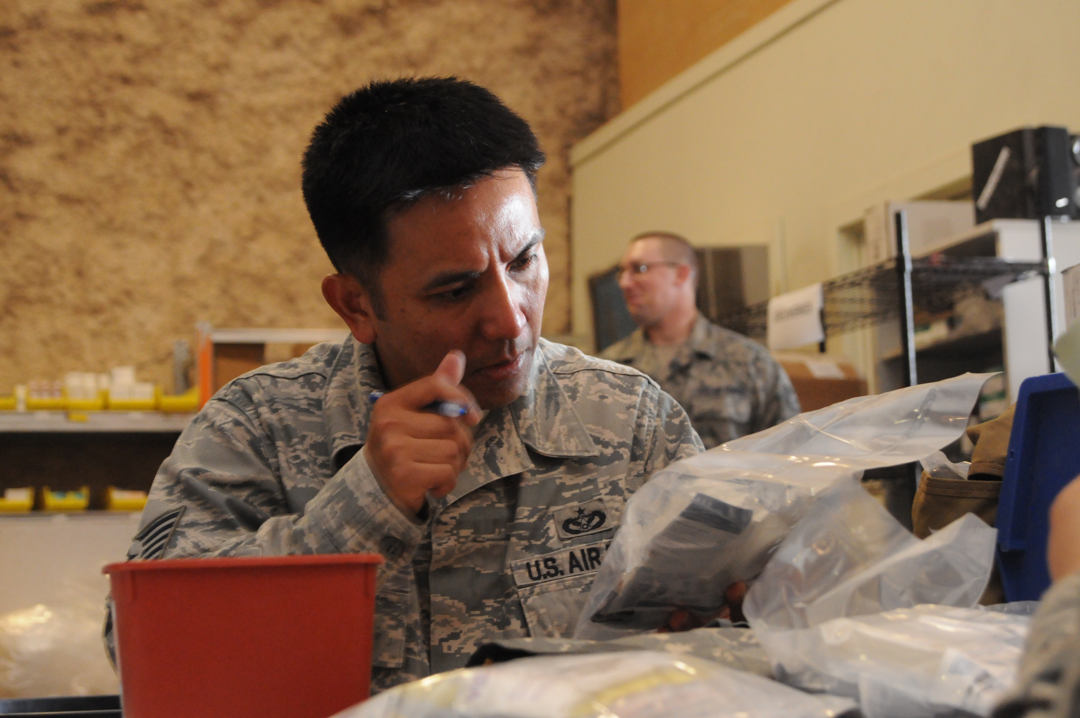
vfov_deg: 19.7
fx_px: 2067
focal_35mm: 69
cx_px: 540
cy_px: 359
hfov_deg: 29.3
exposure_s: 1/60
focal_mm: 46
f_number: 5.6
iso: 2000
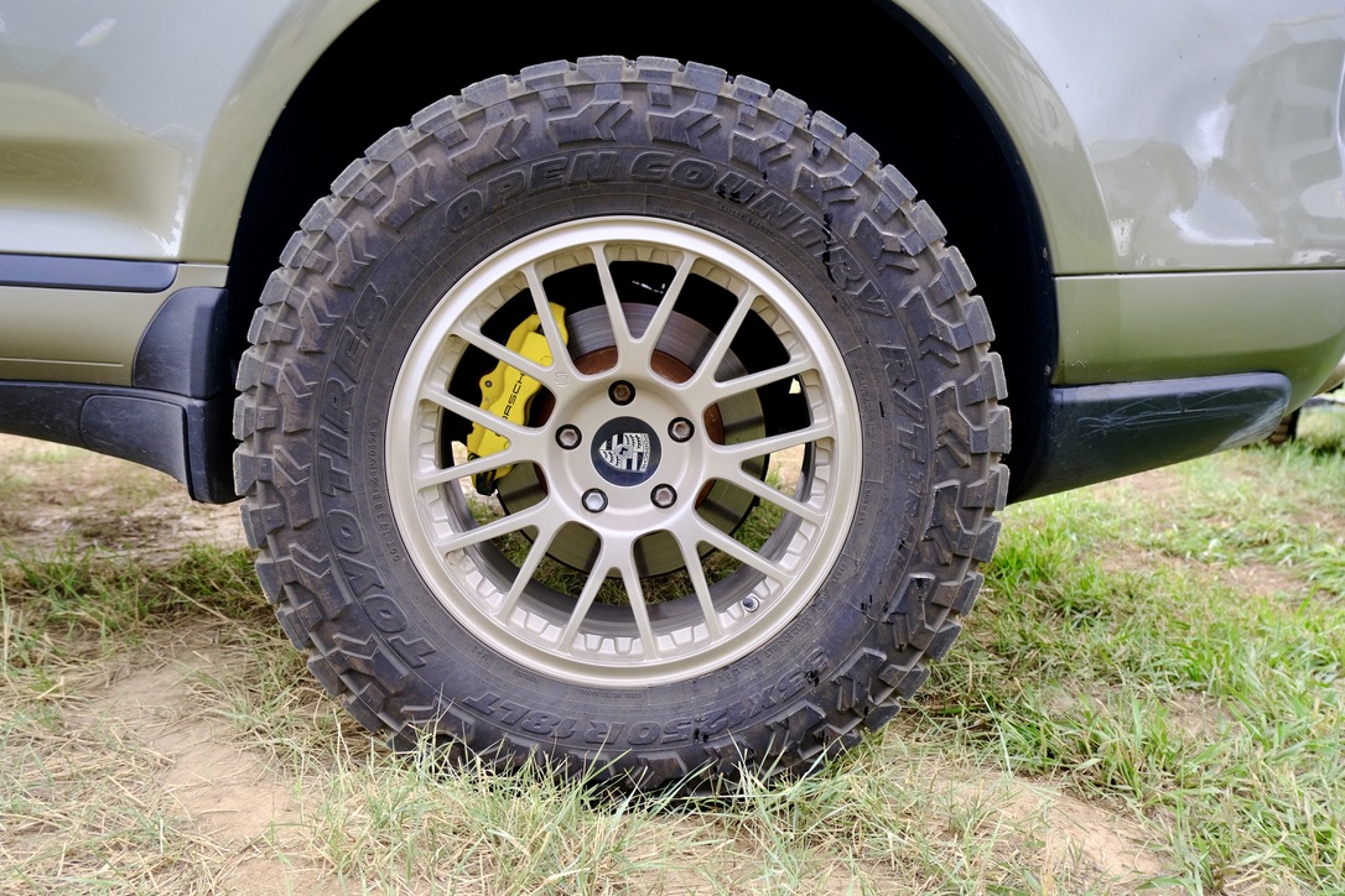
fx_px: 1046
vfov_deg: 46.4
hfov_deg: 65.5
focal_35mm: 28
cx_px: 672
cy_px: 448
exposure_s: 1/100
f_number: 4
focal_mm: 18.6
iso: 320
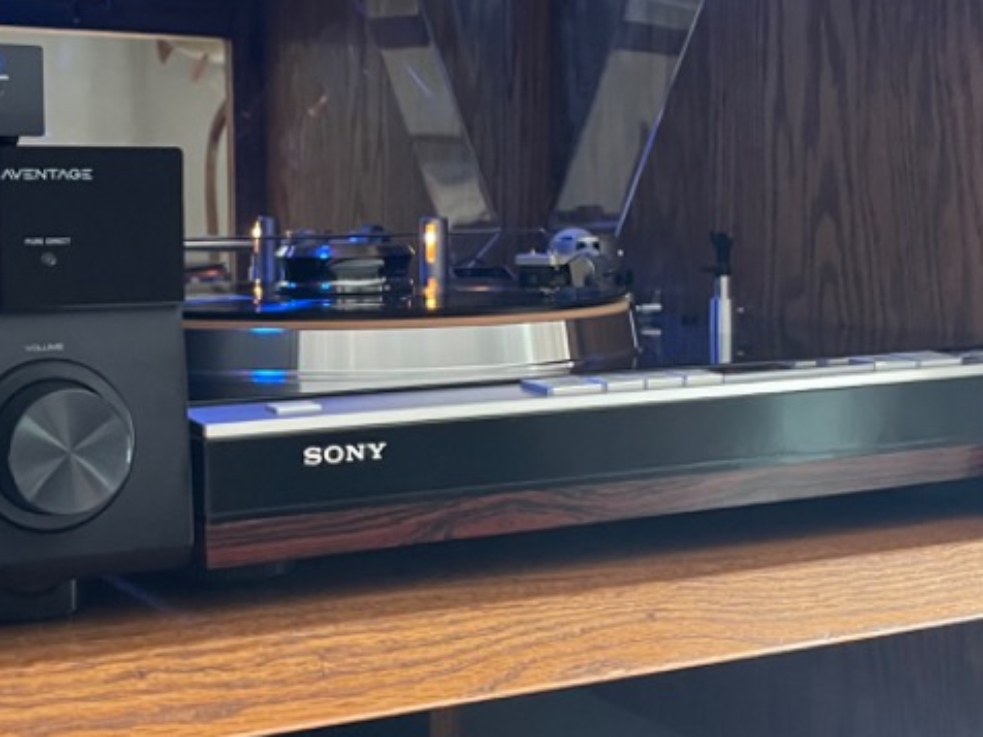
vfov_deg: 24.7
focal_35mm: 59
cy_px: 266
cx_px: 322
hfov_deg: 32.4
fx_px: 1675
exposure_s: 1/34
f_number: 1.6
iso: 640
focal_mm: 5.1
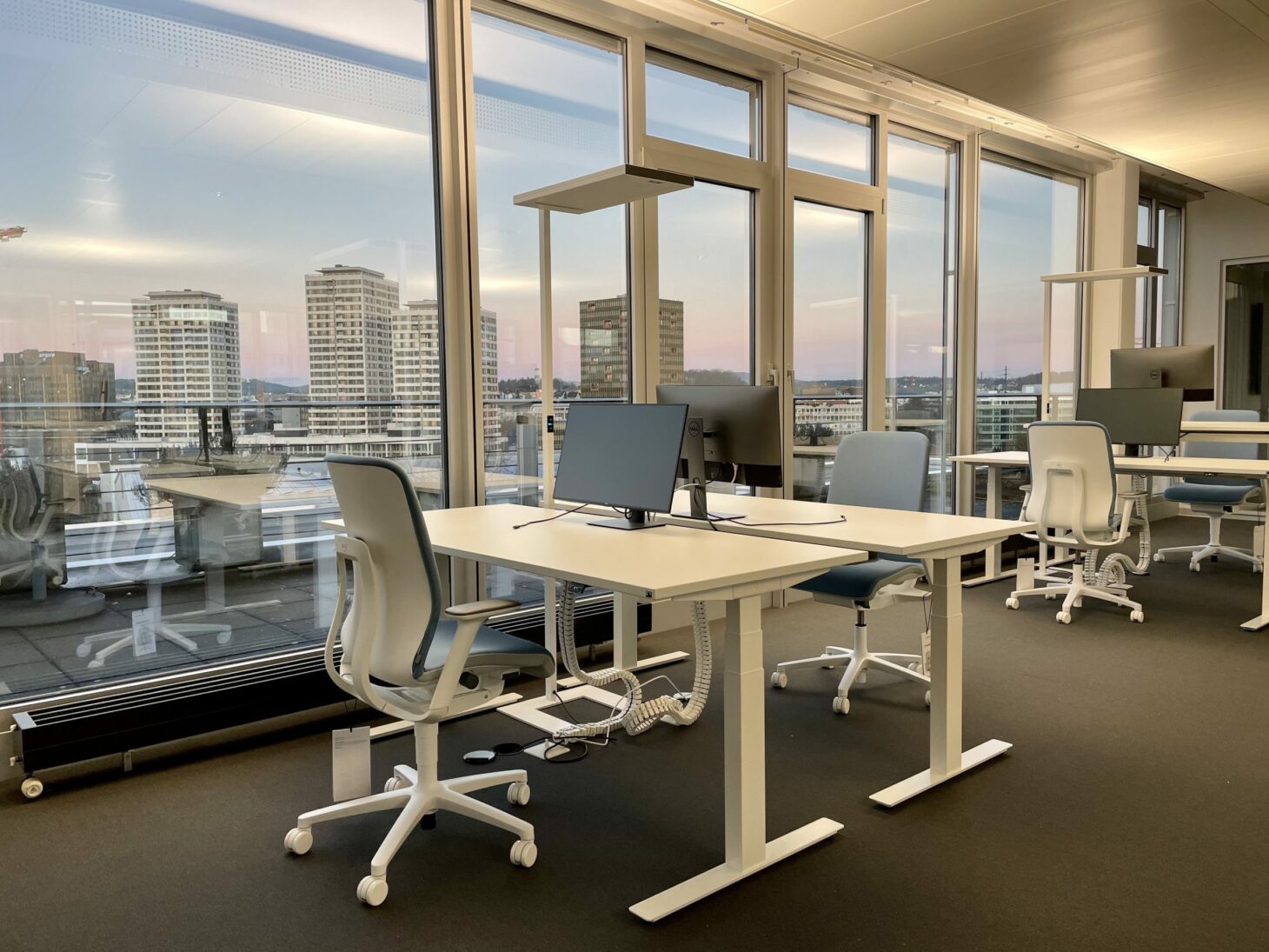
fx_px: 953
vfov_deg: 53.1
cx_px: 634
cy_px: 476
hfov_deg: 67.3
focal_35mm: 26
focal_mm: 4.2
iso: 64
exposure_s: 1/110
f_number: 1.6
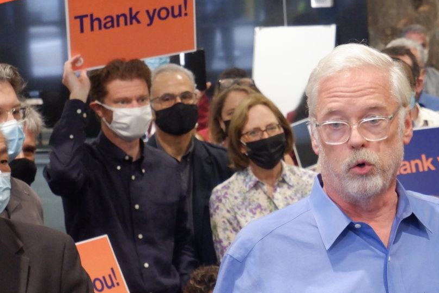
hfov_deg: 15.0
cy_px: 167
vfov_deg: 10.2
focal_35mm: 135
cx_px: 426
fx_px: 1646
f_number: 5.6
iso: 3200
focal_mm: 45
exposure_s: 1/30
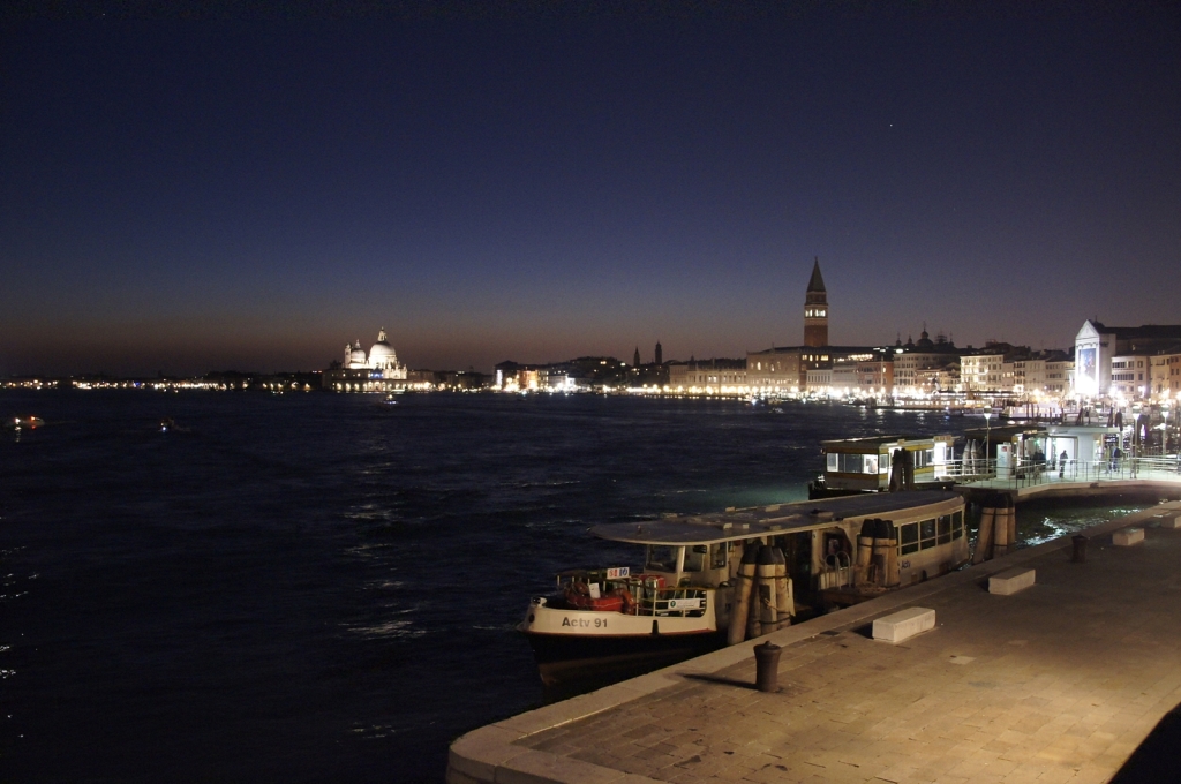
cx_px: 590
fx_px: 1081
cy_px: 392
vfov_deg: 39.9
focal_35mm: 33
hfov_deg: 57.3
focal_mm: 22
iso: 6400
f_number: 4
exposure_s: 1/8
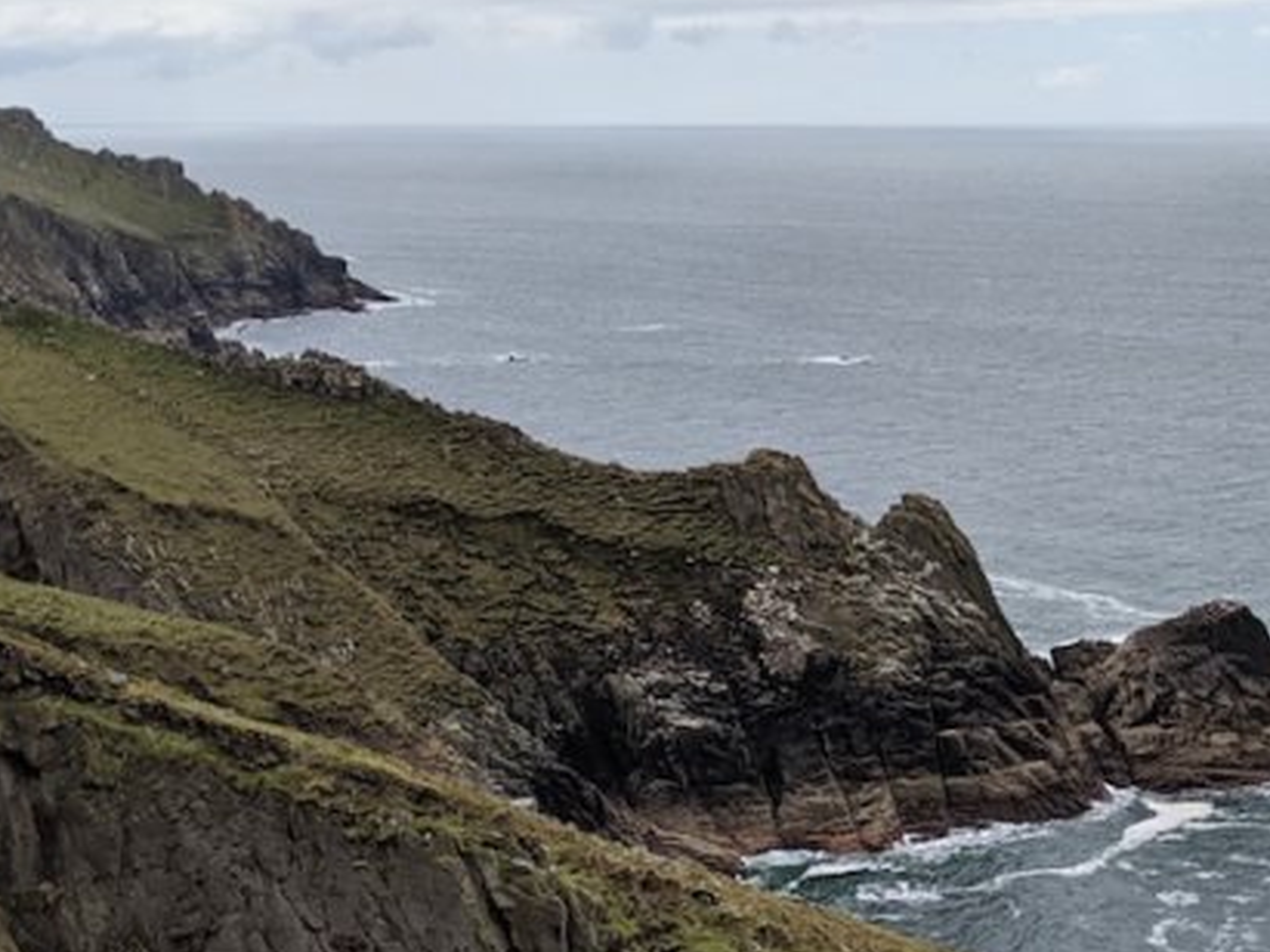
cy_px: 590
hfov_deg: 26.1
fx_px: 2604
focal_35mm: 71
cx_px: 1239
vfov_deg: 20.7
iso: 73
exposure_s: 1/4695
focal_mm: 4.38
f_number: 1.73
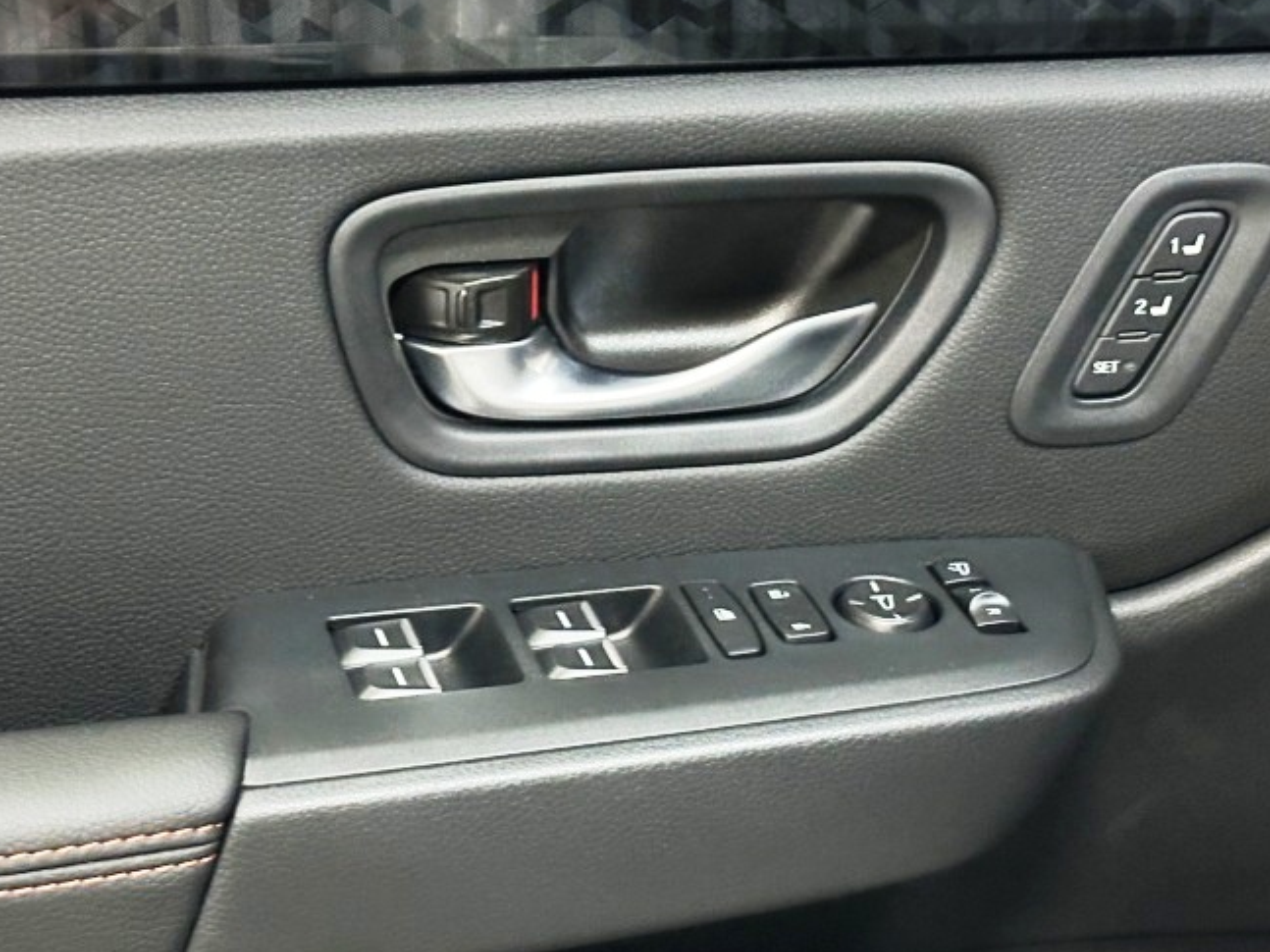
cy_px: 493
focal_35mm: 76
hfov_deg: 25.6
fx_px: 2788
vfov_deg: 19.4
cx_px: 713
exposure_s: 1/24
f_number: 1.78
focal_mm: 6.86
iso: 640
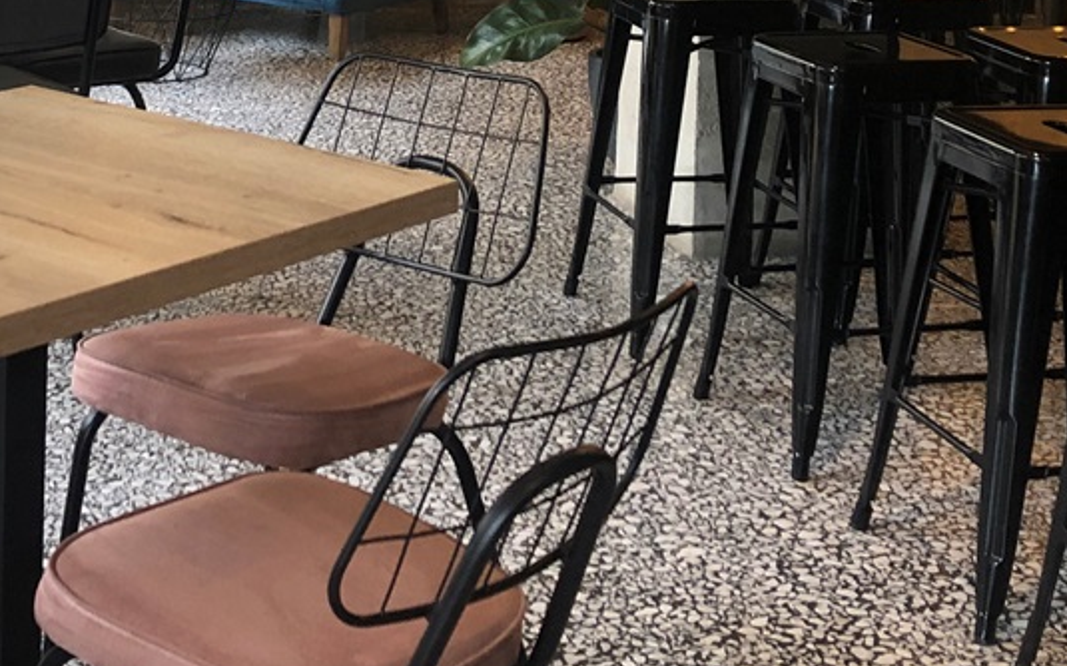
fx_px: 2151
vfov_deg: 16.6
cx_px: 370
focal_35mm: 74
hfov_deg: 27.7
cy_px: -193
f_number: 1.8
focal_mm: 3.99
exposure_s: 1/17
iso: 40
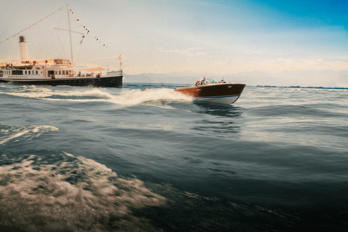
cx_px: 174
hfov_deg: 53.1
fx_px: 348
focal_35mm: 36
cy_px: 116
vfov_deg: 36.9
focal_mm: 36
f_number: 16
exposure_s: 1/60
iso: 100
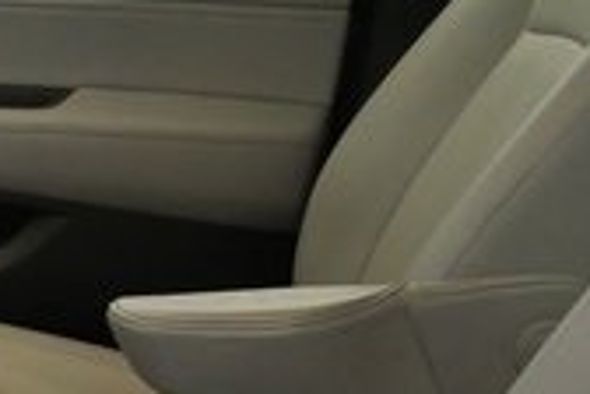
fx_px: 2491
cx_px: -46
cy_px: 310
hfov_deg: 13.3
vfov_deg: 9.0
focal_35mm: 152
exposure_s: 1/60
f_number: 3.5
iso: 2000
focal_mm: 12
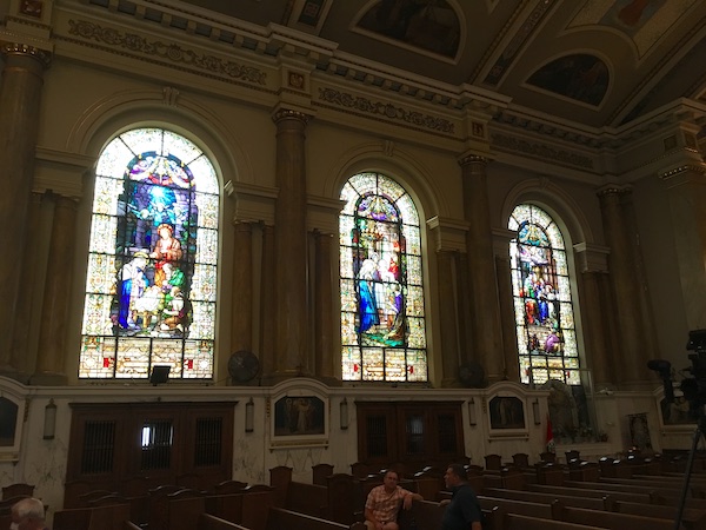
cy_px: 265
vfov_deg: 48.2
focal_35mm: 29
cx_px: 353
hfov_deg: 61.7
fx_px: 591
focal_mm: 4.15
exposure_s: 1/30
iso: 100
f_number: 2.2
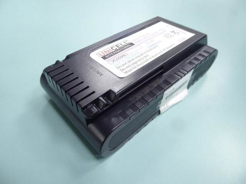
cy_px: 92
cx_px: 123
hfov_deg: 71.6
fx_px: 171
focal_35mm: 24
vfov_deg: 56.8
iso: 400
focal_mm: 4.3
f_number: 3.3
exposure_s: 1/30
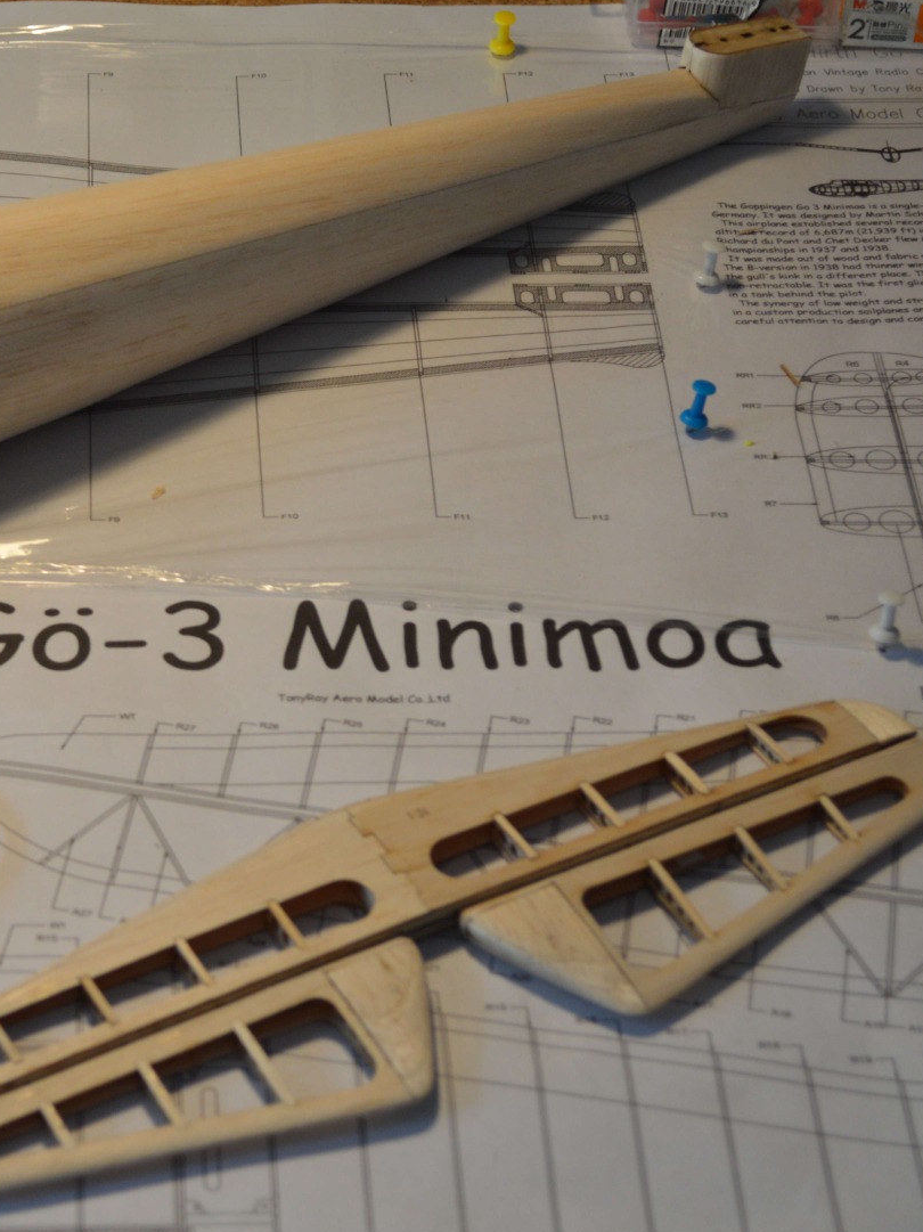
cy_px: 562
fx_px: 3415
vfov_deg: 20.4
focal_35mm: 96
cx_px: 111
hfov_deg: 15.2
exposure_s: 1/60
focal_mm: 36
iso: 400
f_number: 5
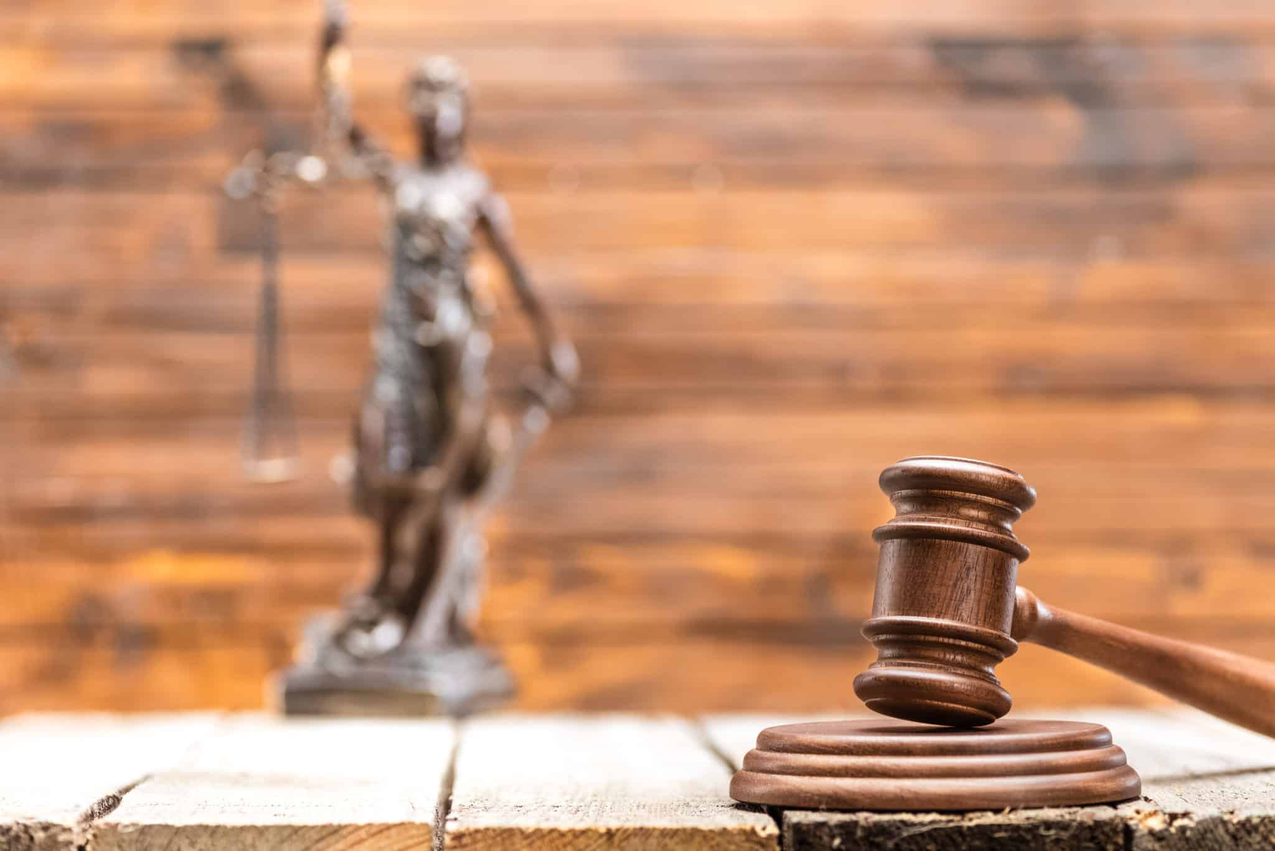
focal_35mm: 105
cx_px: 638
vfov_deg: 13.1
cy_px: 426
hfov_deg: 19.4
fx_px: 3720
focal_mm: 105
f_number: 5.6
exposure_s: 1/160
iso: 100
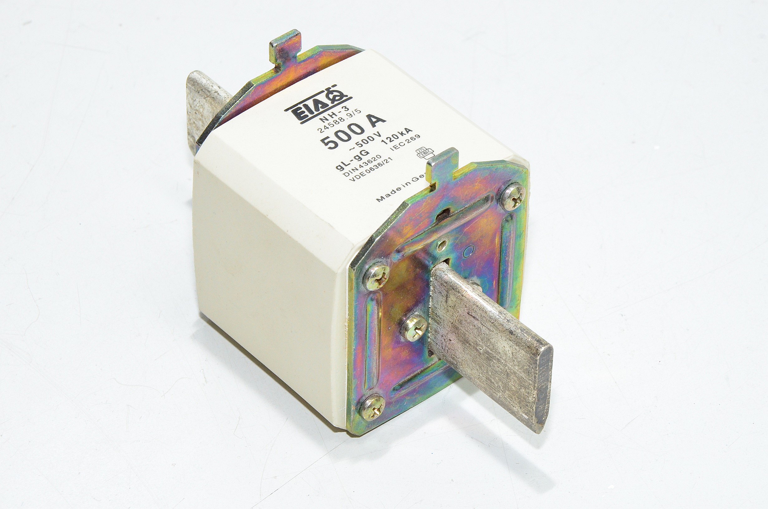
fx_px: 3353
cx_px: 384
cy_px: 254
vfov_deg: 8.7
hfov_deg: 13.1
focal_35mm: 158
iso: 1600
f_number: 16
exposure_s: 1/50
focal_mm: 105
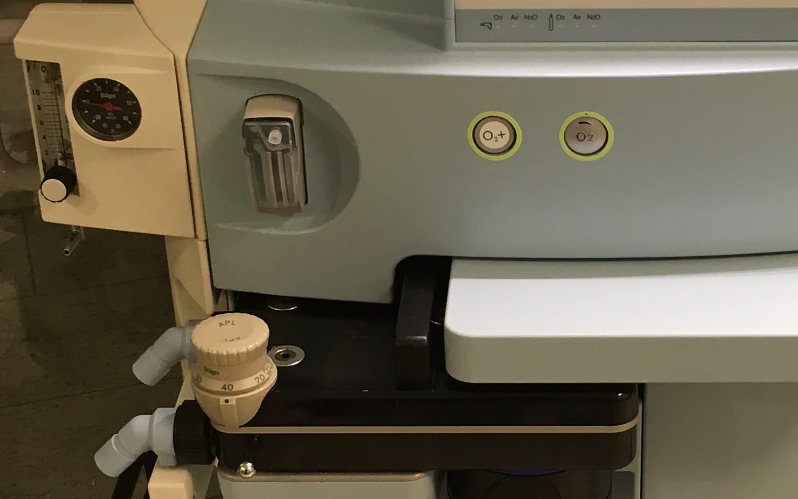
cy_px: 283
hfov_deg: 24.8
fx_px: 1805
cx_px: 549
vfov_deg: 15.7
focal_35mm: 83
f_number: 2.2
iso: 64
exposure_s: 1/33
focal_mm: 4.15
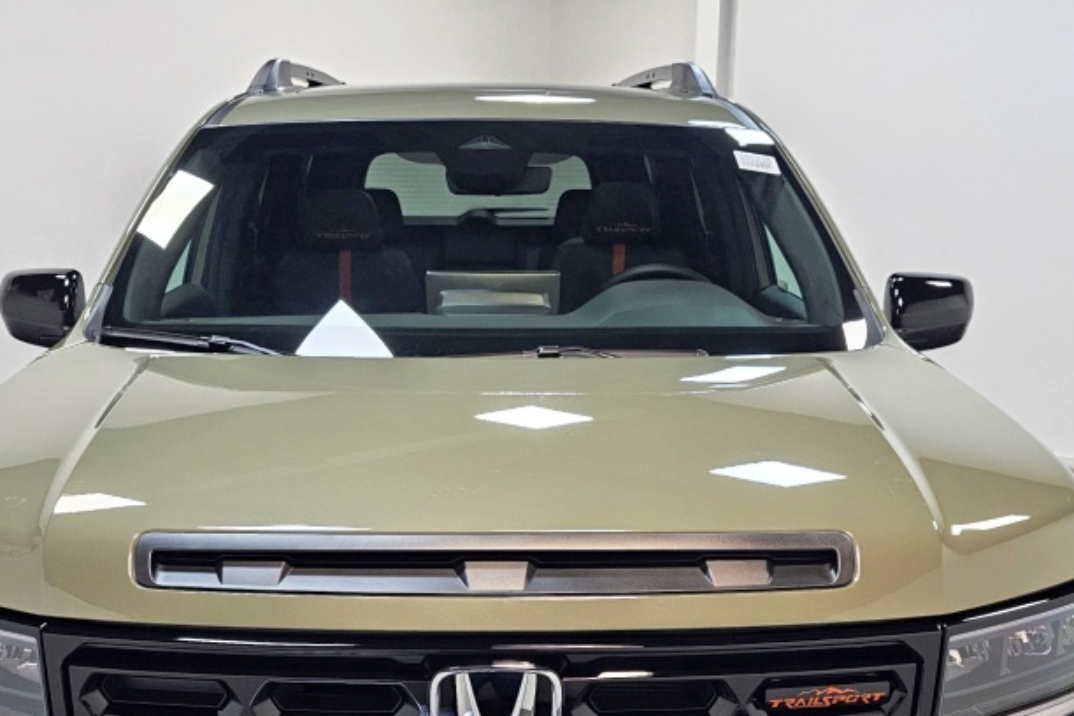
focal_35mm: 40
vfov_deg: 32.5
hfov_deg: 48.4
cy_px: 567
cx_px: 491
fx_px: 1193
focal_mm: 6.3
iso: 800
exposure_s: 1/120
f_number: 1.7
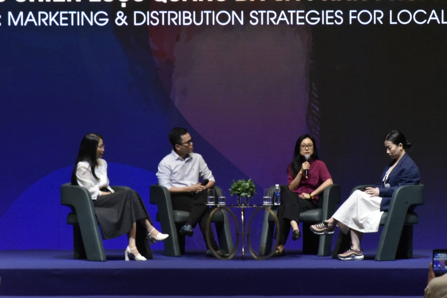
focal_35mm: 120
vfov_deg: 11.4
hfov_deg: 17.1
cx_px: 224
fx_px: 1490
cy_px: 149
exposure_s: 1/50
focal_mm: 120
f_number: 4
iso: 8000
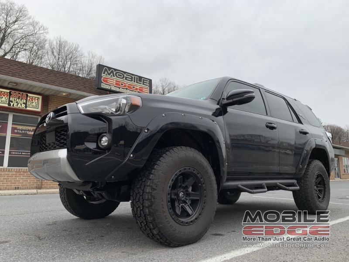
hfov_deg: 67.3
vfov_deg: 53.1
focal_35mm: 26
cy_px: 131
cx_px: 174
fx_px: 262
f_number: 1.8
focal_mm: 4.25
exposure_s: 1/404
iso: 25
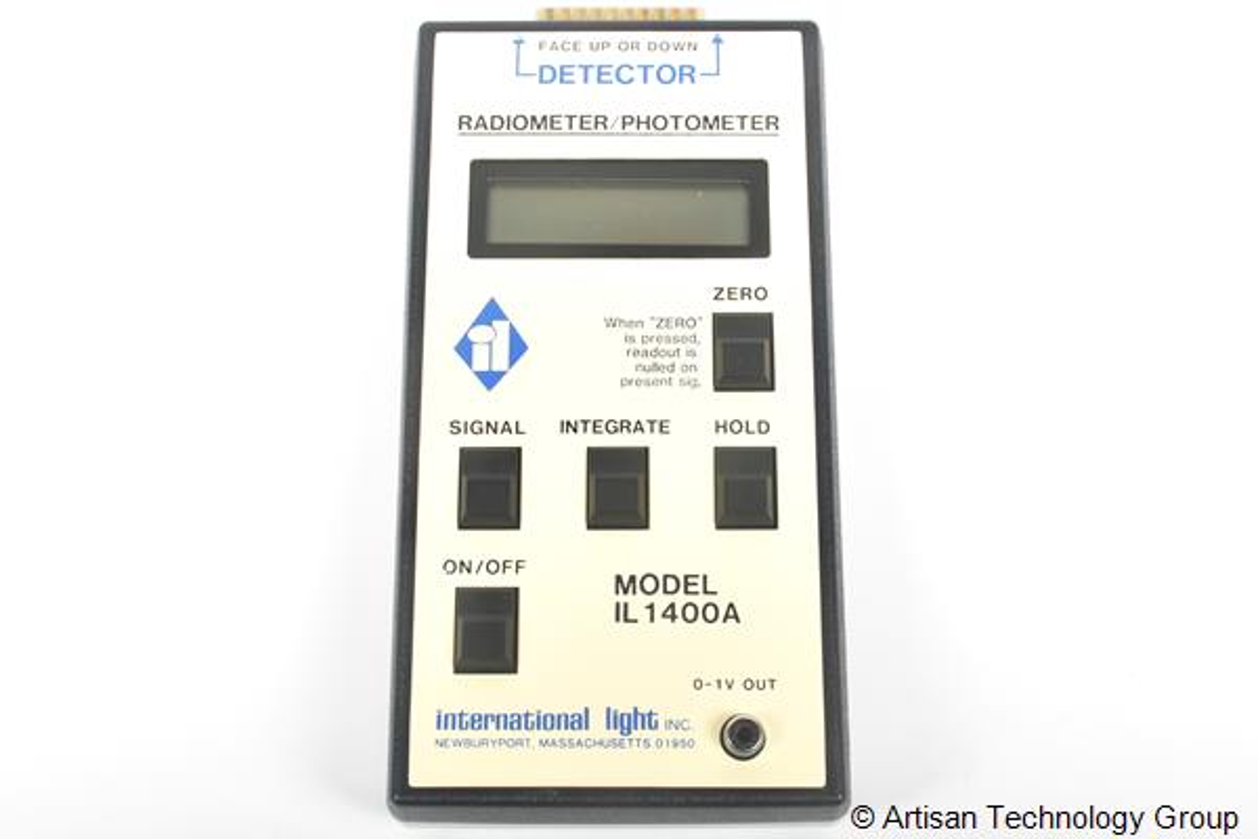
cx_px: 629
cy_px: 420
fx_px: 1415
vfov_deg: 33.0
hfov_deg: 47.9
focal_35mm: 40
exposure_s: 1/200
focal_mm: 27
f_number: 13
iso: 200
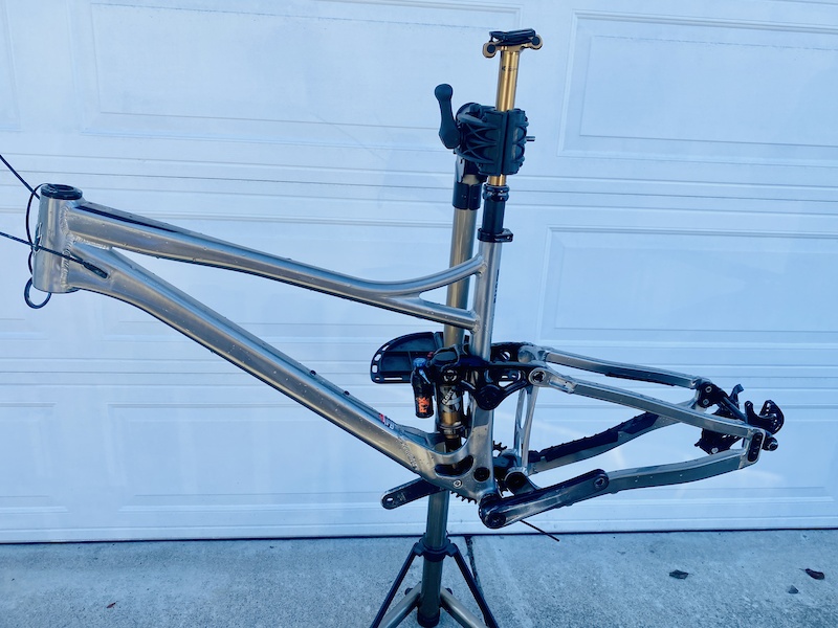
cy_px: 314
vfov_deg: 53.1
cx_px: 419
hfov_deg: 67.3
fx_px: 629
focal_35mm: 26
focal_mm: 4.25
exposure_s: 1/810
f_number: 1.8
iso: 32
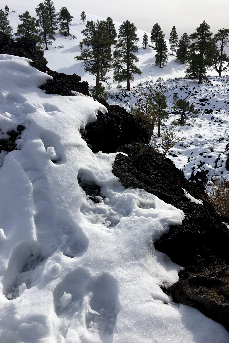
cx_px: 126
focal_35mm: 31
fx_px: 296
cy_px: 172
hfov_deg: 42.3
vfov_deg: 60.3
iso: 25
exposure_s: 1/3077
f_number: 2.2
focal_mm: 4.15
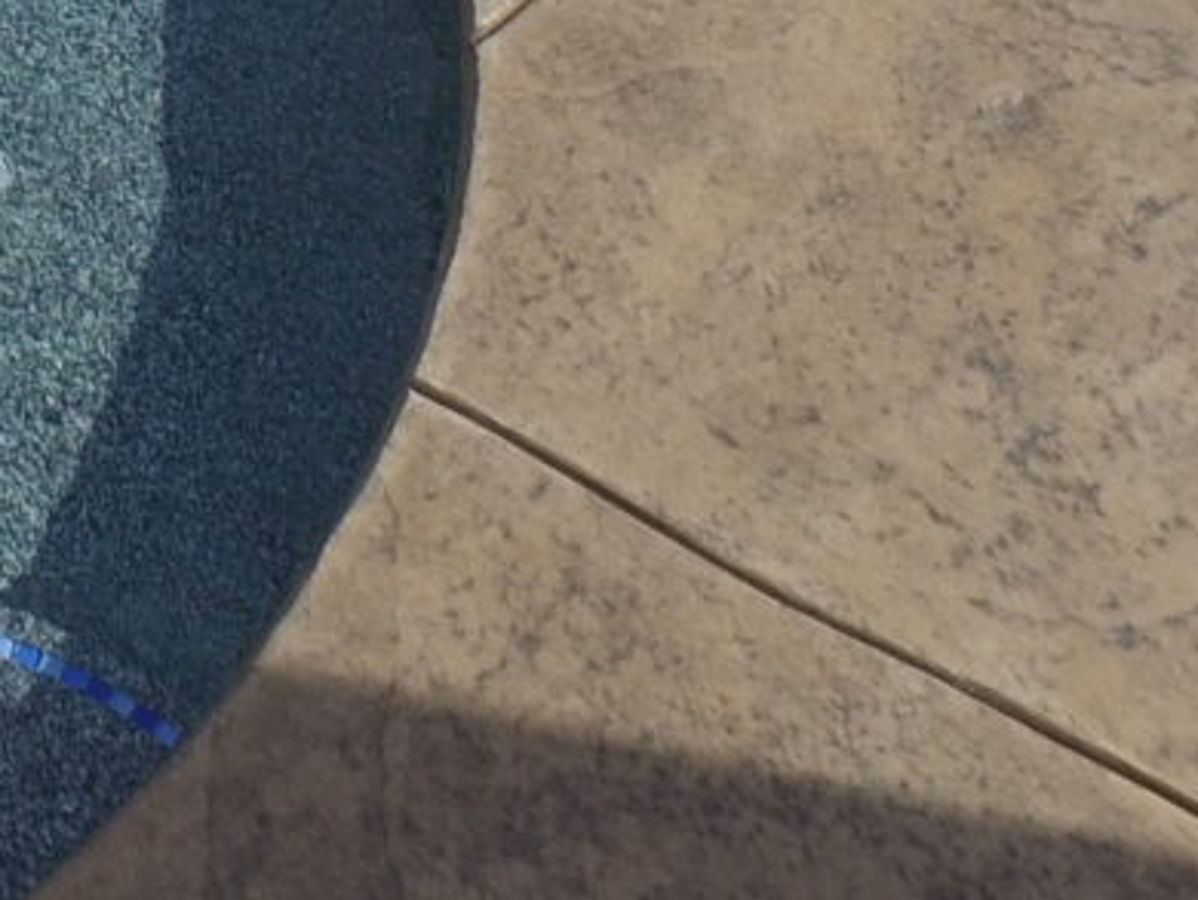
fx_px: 3636
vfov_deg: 11.8
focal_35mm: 105
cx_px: -697
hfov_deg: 16.7
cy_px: -1158
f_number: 2.8
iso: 100
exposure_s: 1/960
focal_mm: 3.61
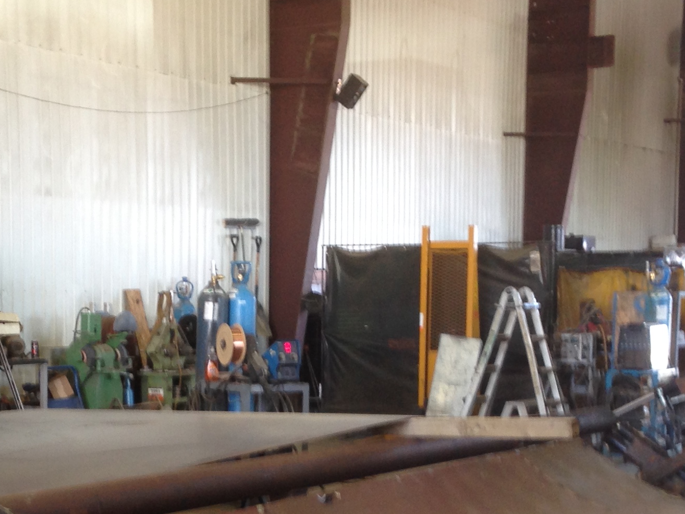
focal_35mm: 82
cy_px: 481
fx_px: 1622
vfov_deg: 17.7
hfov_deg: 23.7
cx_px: 237
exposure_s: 1/24
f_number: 2.4
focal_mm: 4.12
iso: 50
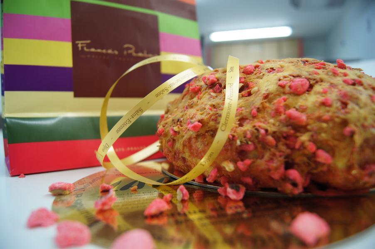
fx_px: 281
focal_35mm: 27
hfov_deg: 67.4
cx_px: 188
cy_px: 124
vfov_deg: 47.9
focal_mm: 18
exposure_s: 1/40
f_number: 4
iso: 200
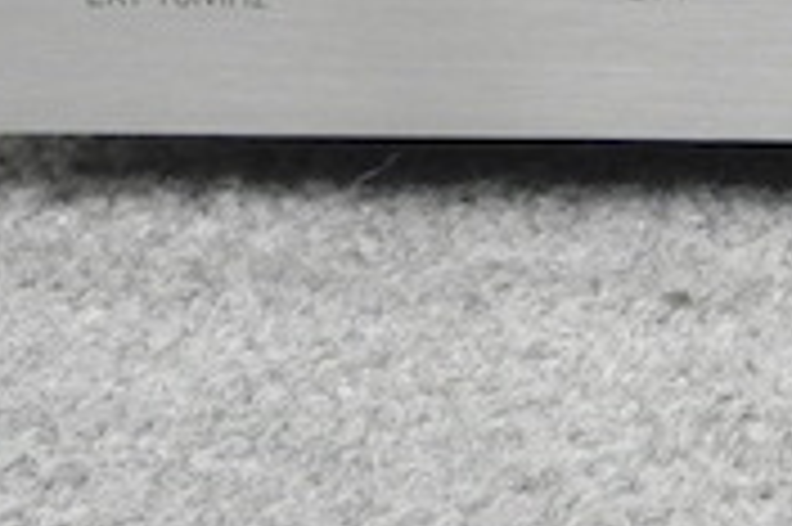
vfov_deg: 4.7
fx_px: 6242
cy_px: -652
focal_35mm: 284
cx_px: 1588
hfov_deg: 7.0
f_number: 3.5
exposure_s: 1/30
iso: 297
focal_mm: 10.7
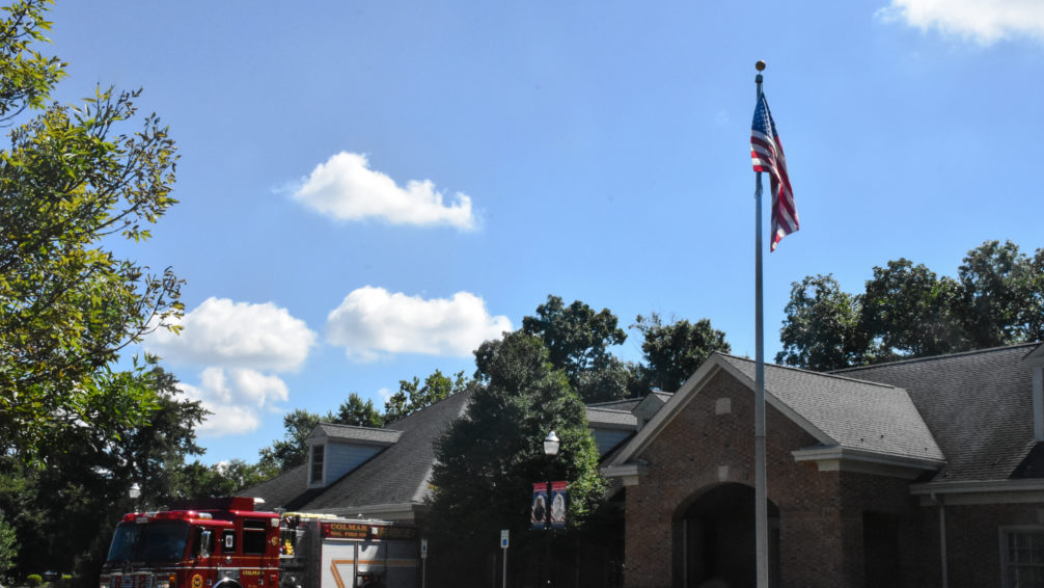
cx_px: 515
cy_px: 353
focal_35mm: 48
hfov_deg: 42.9
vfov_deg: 24.9
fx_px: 1329
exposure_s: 1/1600
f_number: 22
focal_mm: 30
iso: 5000
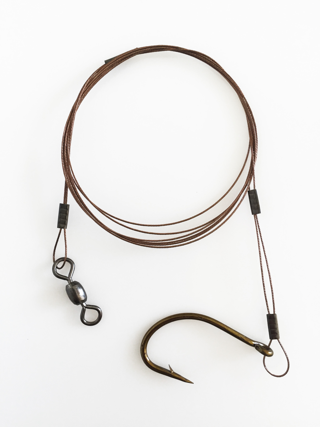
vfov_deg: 61.7
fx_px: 357
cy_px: 214
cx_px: 160
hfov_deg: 48.2
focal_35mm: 29
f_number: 2.2
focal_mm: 4.15
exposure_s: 1/30
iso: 32
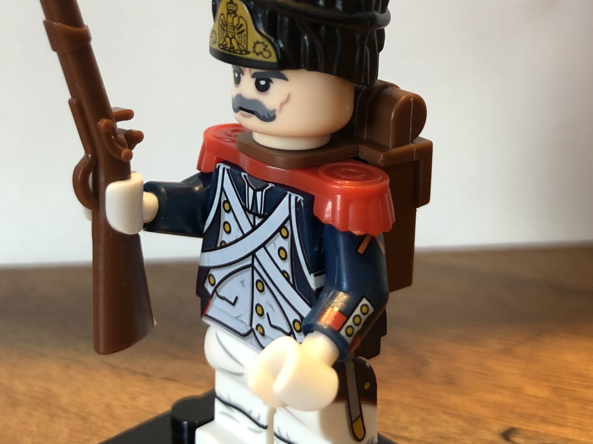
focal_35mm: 55
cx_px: 239
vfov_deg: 25.5
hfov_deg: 34.8
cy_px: 26
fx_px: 942
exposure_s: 1/25
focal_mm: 4
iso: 40
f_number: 1.8
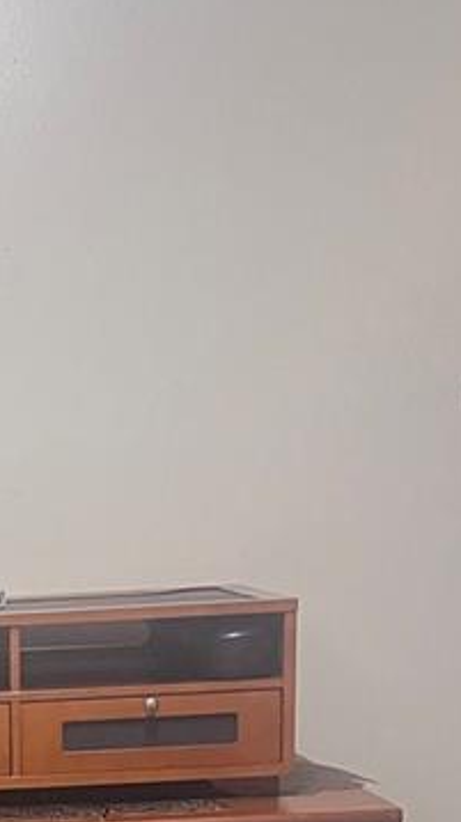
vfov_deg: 20.9
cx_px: -183
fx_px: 2067
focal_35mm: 95
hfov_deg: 12.2
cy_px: 999
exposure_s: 1/60
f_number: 1.5
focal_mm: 5.7
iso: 500
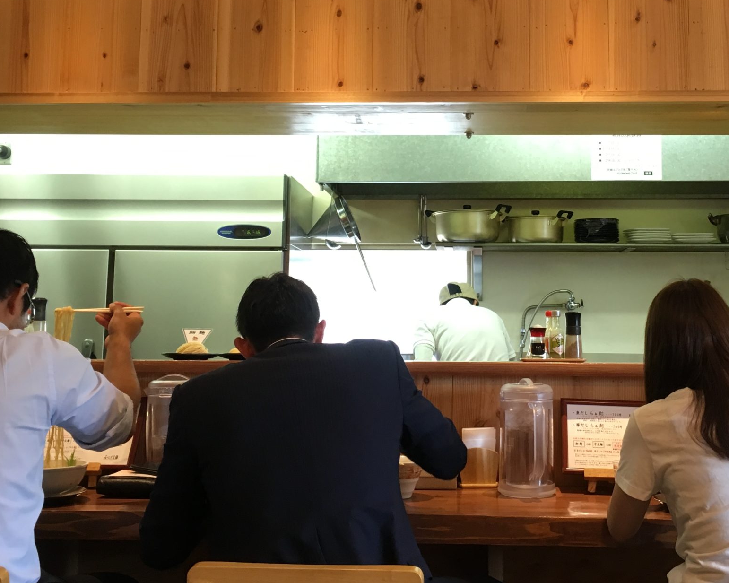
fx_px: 1014
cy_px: 206
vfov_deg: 31.9
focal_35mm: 47
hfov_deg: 39.4
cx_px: 442
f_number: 2.2
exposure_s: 1/30
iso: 80
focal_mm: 4.15
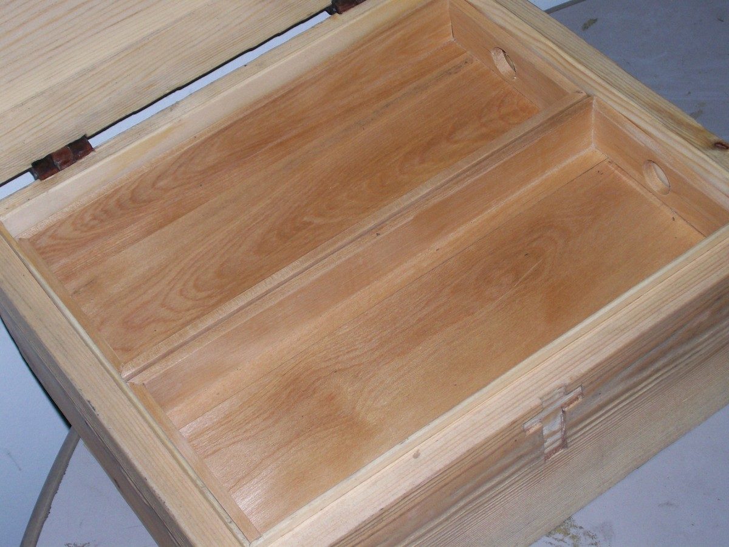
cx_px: 364
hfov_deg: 27.8
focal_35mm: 70
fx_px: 1474
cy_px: 274
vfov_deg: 21.0
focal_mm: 11.6
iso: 80
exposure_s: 1/95.5
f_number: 3.8
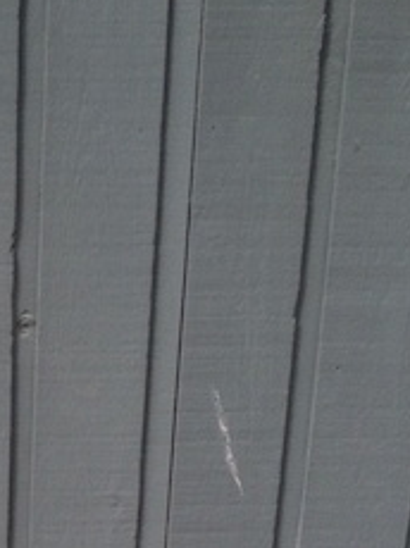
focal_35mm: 122
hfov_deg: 11.9
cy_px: 903
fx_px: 1930
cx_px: -72
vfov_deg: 14.7
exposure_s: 1/262
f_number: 2.4
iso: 50
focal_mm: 4.28
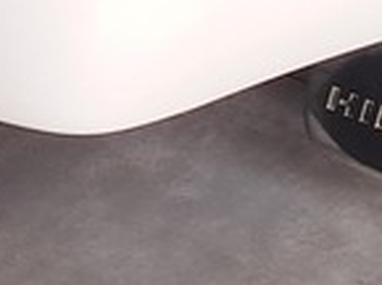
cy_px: -388
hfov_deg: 11.2
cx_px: 153
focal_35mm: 177
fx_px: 1948
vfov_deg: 7.8
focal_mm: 4.65
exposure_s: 1/50
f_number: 1.8
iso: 50
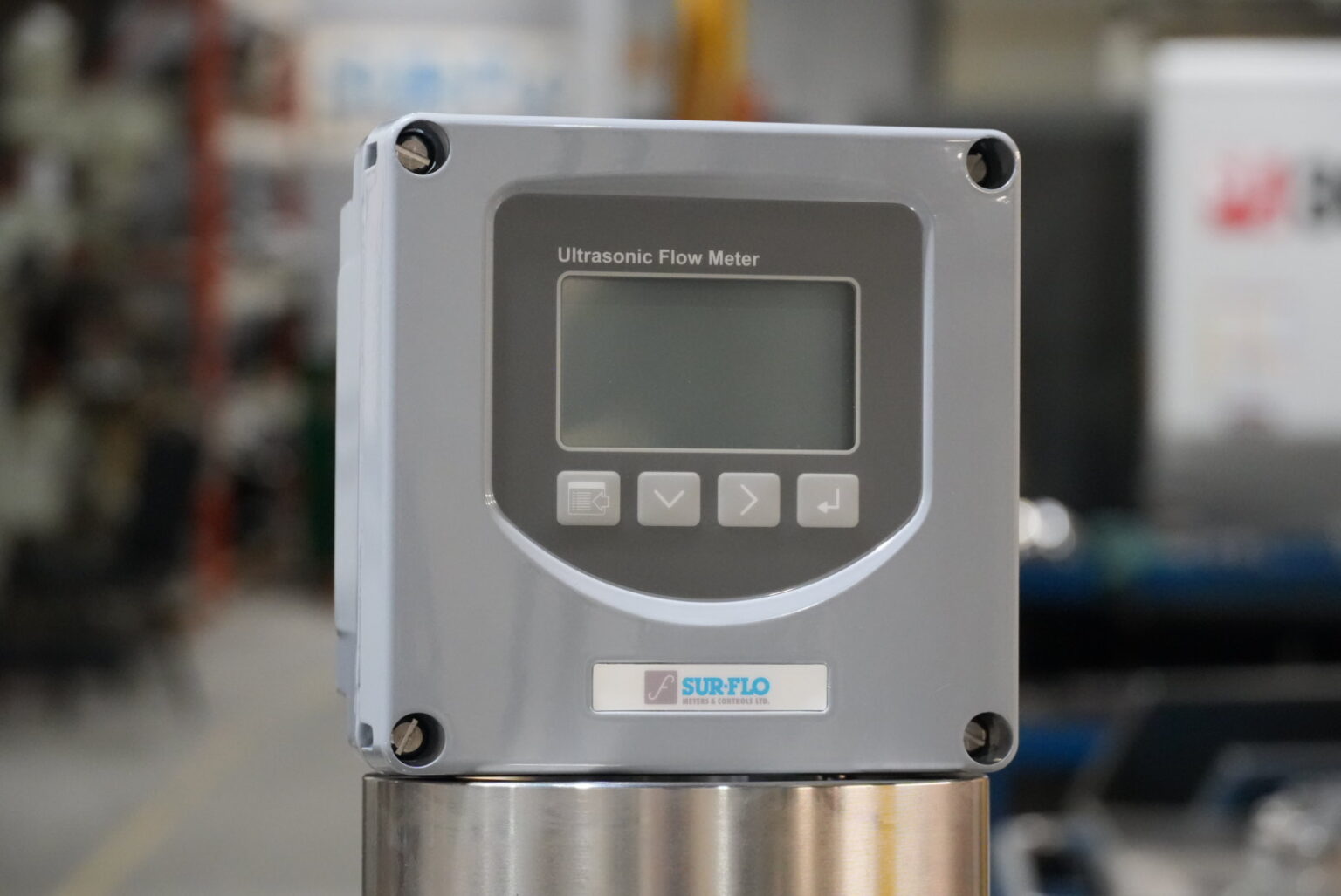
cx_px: 670
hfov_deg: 19.4
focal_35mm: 105
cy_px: 448
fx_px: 3914
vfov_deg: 13.1
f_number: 5.6
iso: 5000
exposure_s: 1/160
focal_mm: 70
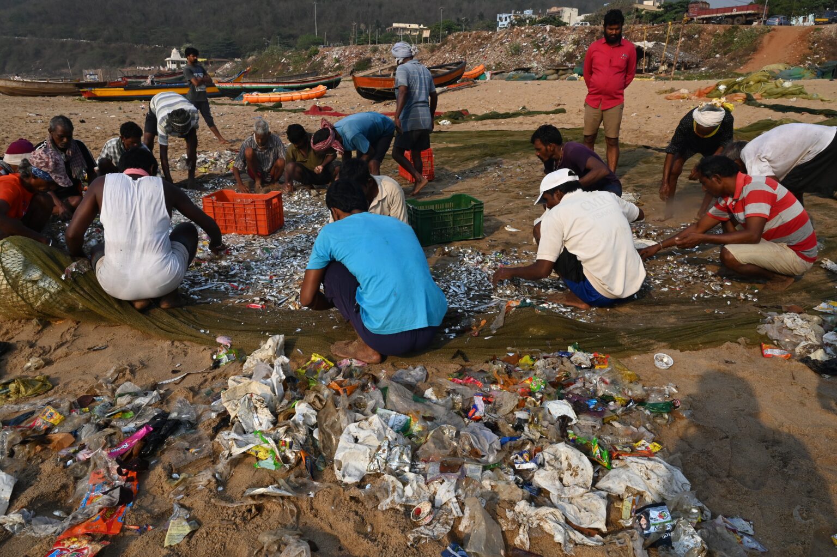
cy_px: 278
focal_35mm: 24
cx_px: 418
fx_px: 558
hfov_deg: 73.8
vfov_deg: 53.1
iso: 800
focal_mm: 24
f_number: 18
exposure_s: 1/400
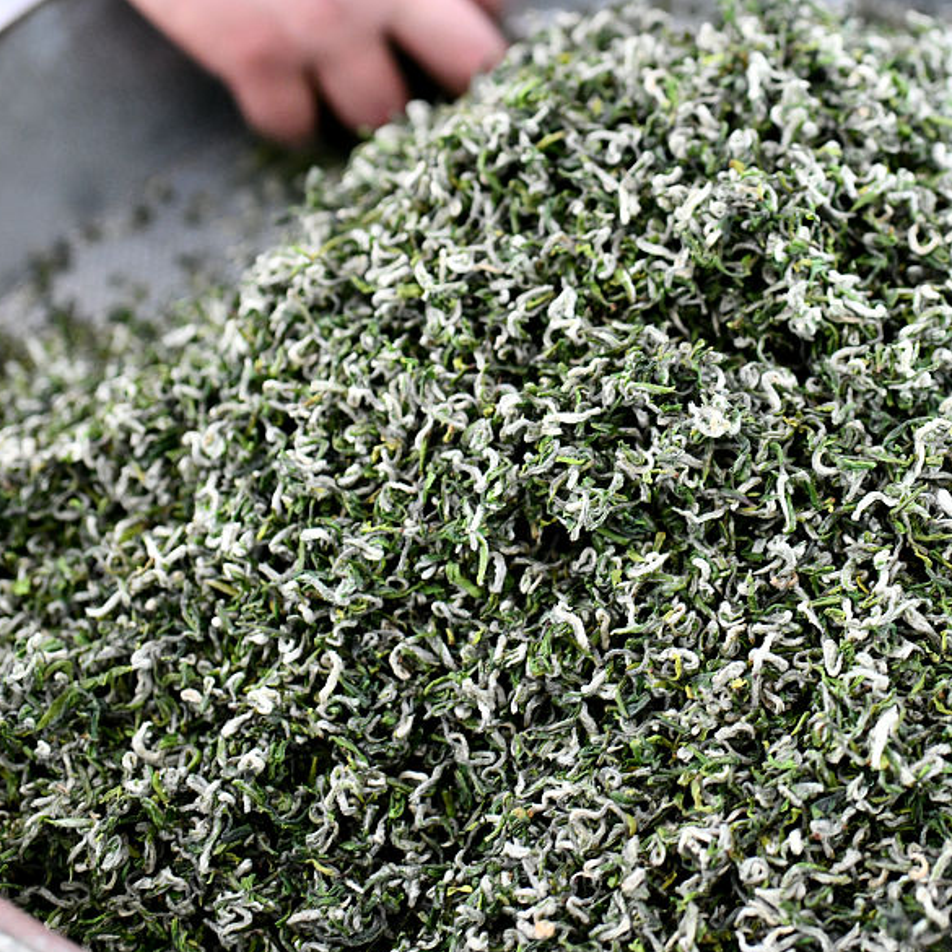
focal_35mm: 61
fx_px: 1898
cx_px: 718
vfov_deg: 28.0
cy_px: 337
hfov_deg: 27.8
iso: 1600
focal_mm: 35
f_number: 2.8
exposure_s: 1/13
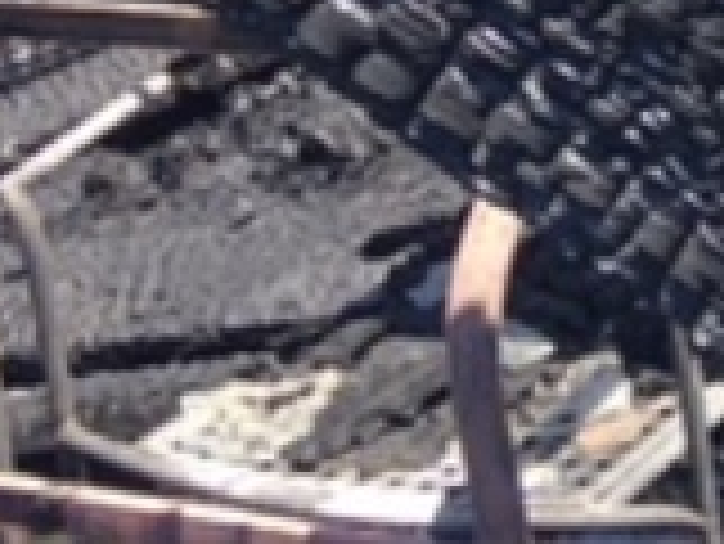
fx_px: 3391
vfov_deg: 8.5
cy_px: -704
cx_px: 1313
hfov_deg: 11.3
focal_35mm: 162
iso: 25
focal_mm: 4.15
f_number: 2.2
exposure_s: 1/444
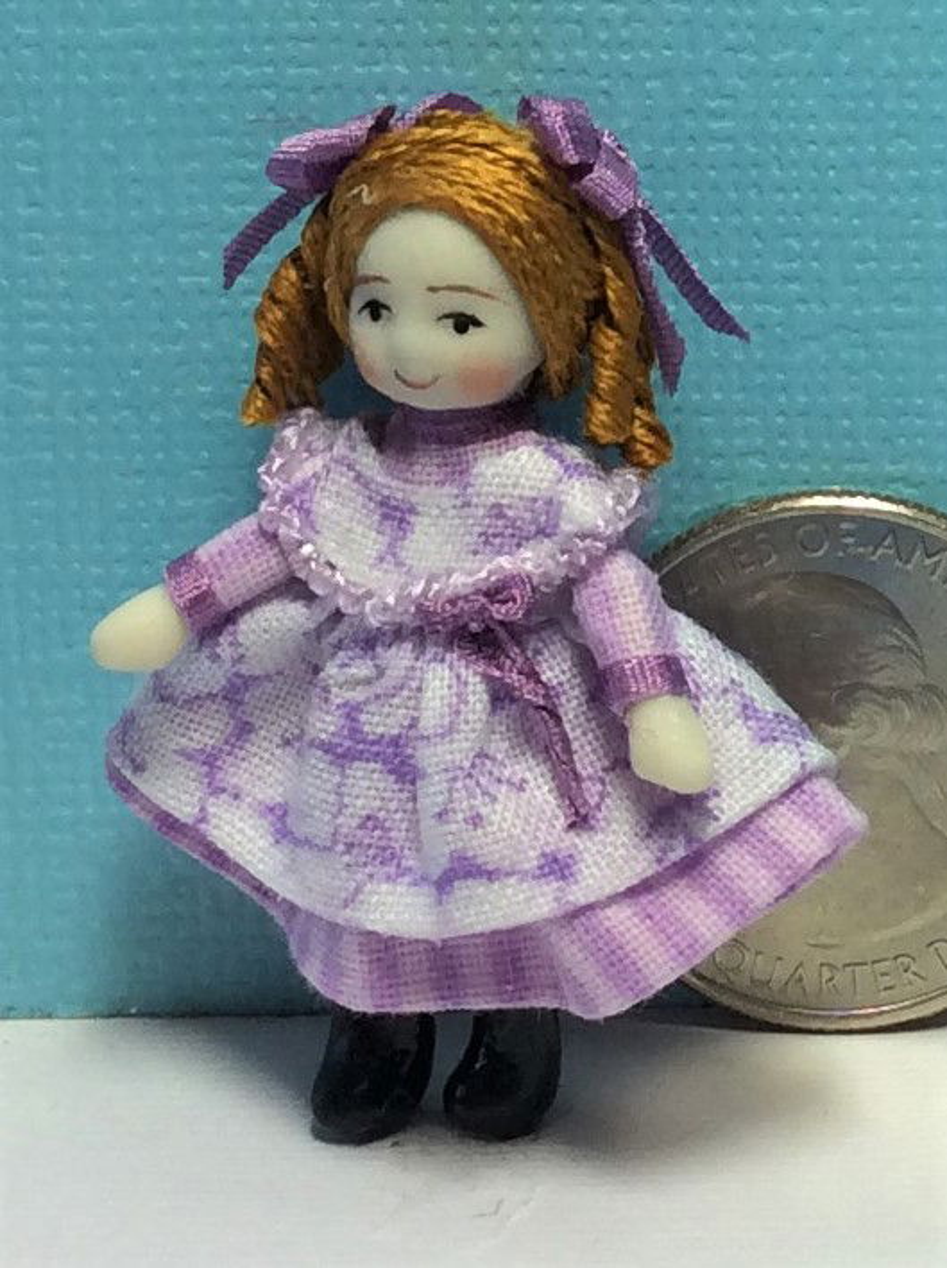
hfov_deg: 34.3
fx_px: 1536
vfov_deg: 44.8
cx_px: 474
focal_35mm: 42
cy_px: 634
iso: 32
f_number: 2.4
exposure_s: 1/120
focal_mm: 3.3
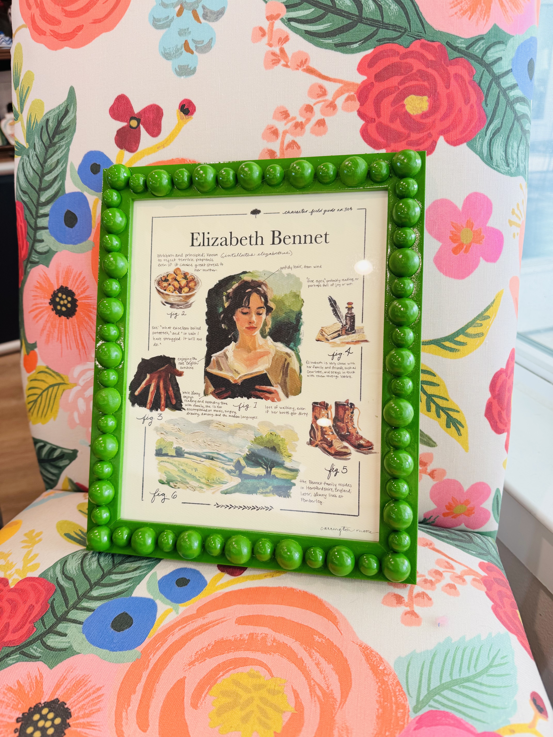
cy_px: 368
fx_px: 511
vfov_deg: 71.6
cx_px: 276
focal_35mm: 24
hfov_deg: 56.8
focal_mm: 6.76
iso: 80
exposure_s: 1/61
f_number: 1.78
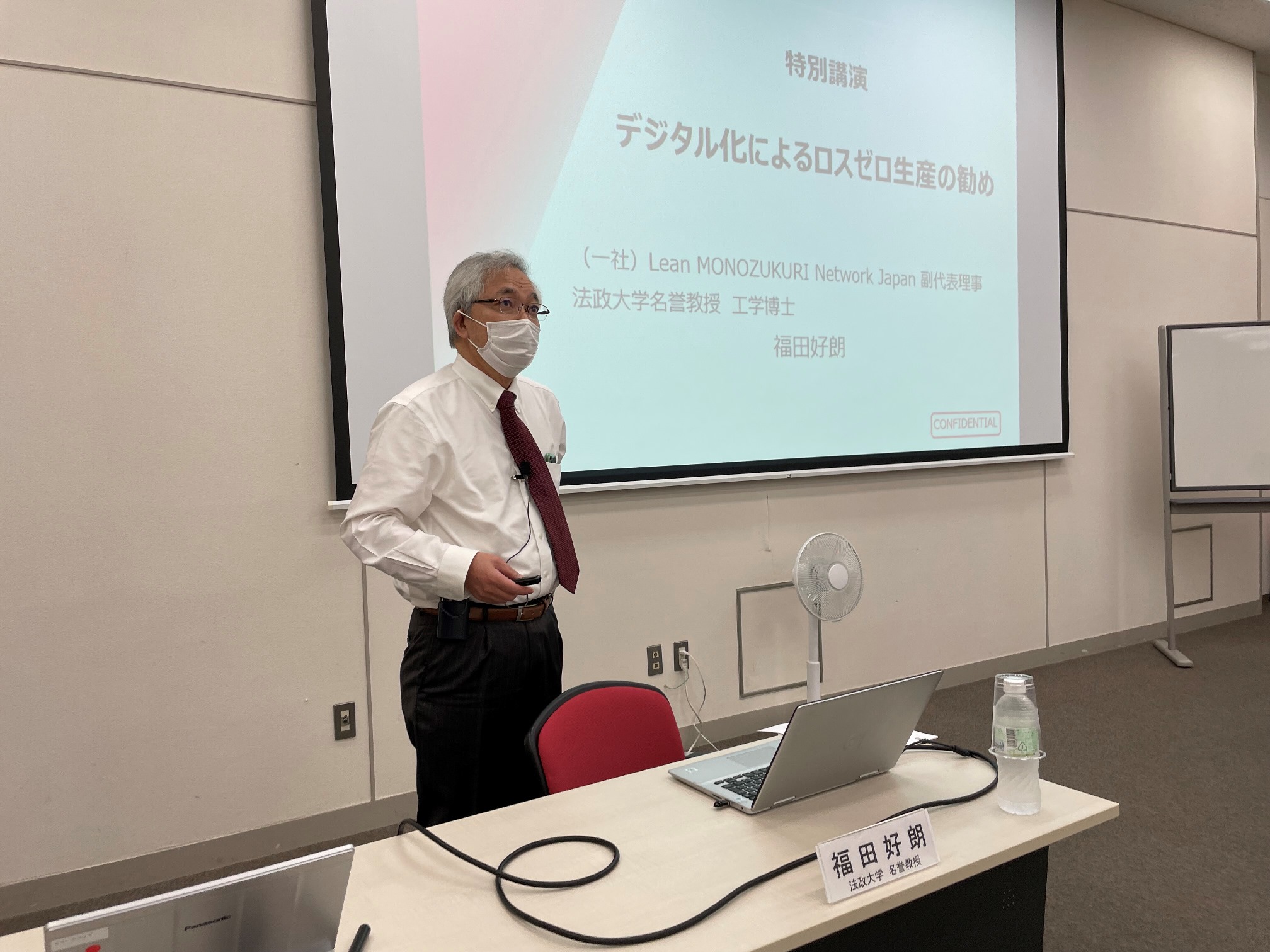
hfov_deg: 67.3
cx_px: 635
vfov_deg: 53.1
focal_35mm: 26
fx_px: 954
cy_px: 476
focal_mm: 4.2
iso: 50
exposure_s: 1/100
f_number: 1.6
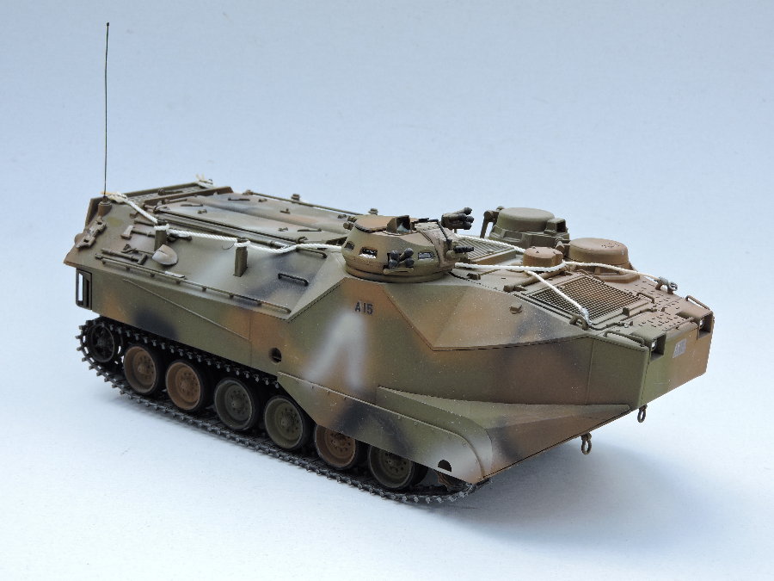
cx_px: 387
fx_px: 1342
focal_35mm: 60
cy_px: 290
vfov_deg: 24.4
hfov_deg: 32.2
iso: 100
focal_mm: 10.7
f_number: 4.2
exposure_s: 1/160
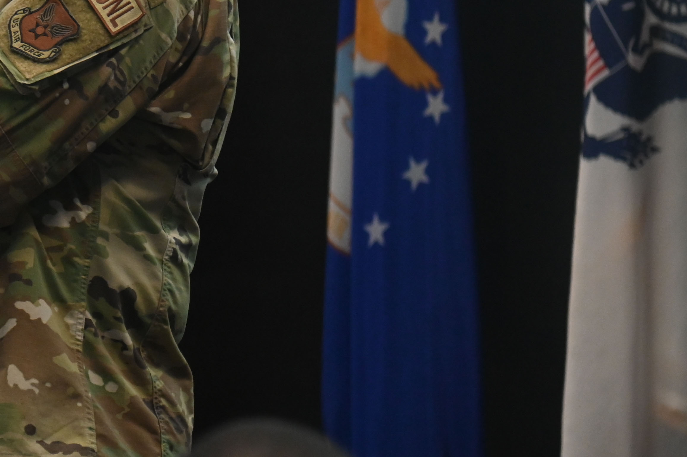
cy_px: -89
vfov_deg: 4.4
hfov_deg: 6.6
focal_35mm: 313
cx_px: 22
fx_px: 5969
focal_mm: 120
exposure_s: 1/160
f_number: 4
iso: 3200
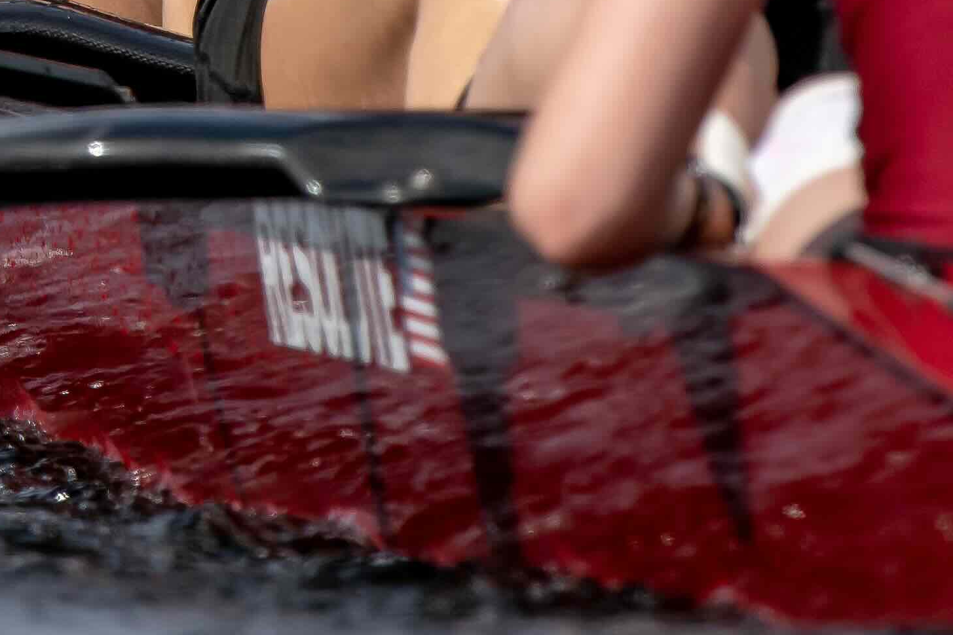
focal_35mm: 2838
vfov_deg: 0.5
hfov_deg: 0.7
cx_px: -215
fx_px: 75122
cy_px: -962
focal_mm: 500
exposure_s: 1/2500
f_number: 6.3
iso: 250
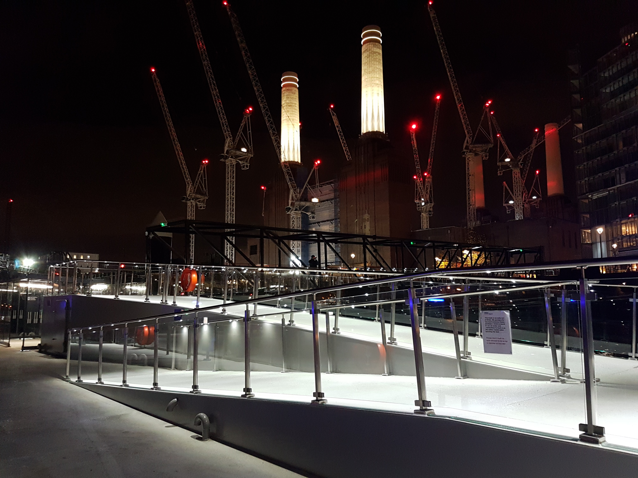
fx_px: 479
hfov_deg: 67.3
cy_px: 239
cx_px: 319
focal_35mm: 26
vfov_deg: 53.1
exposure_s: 1/10
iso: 250
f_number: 1.7
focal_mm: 4.2
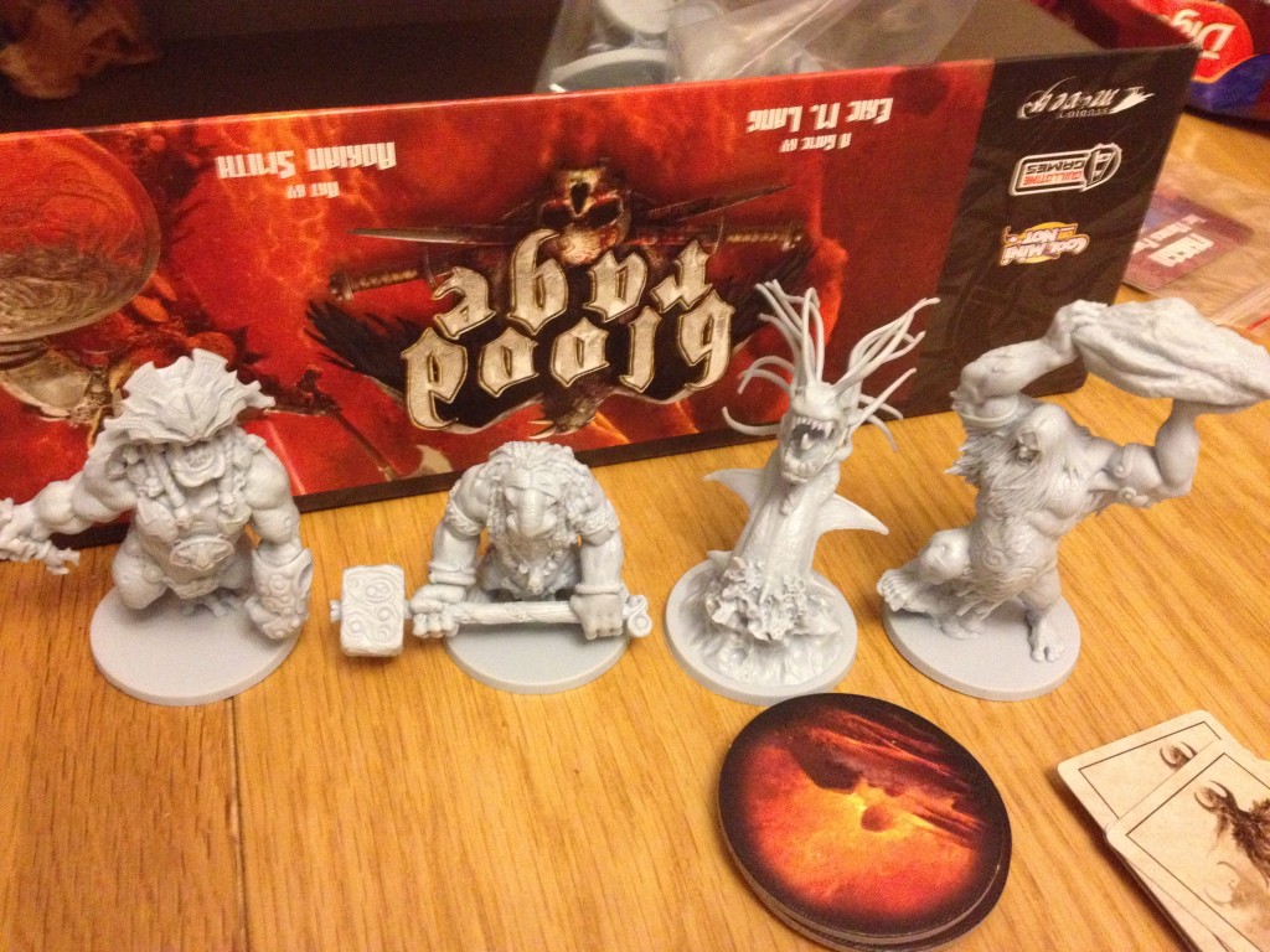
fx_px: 1284
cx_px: 635
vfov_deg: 40.7
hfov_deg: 52.6
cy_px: 476
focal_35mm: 35
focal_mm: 4.28
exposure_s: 1/15
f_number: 2.4
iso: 640
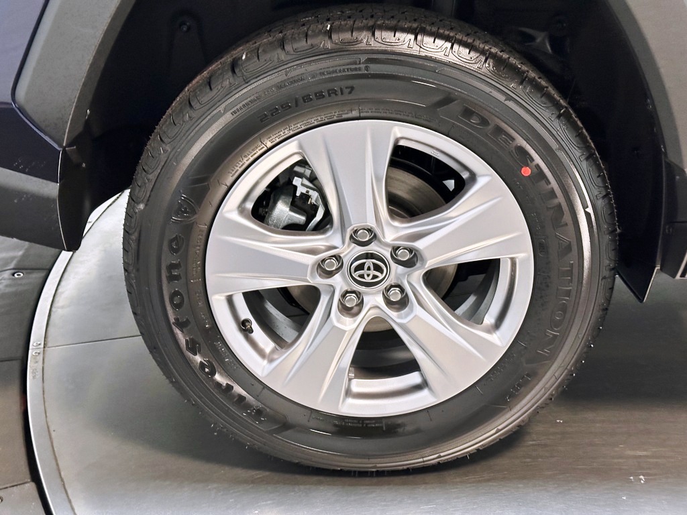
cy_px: 258
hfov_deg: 39.7
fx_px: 953
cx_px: 344
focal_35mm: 48
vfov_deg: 30.3
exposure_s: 1/30
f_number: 1.78
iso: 500
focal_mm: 6.86
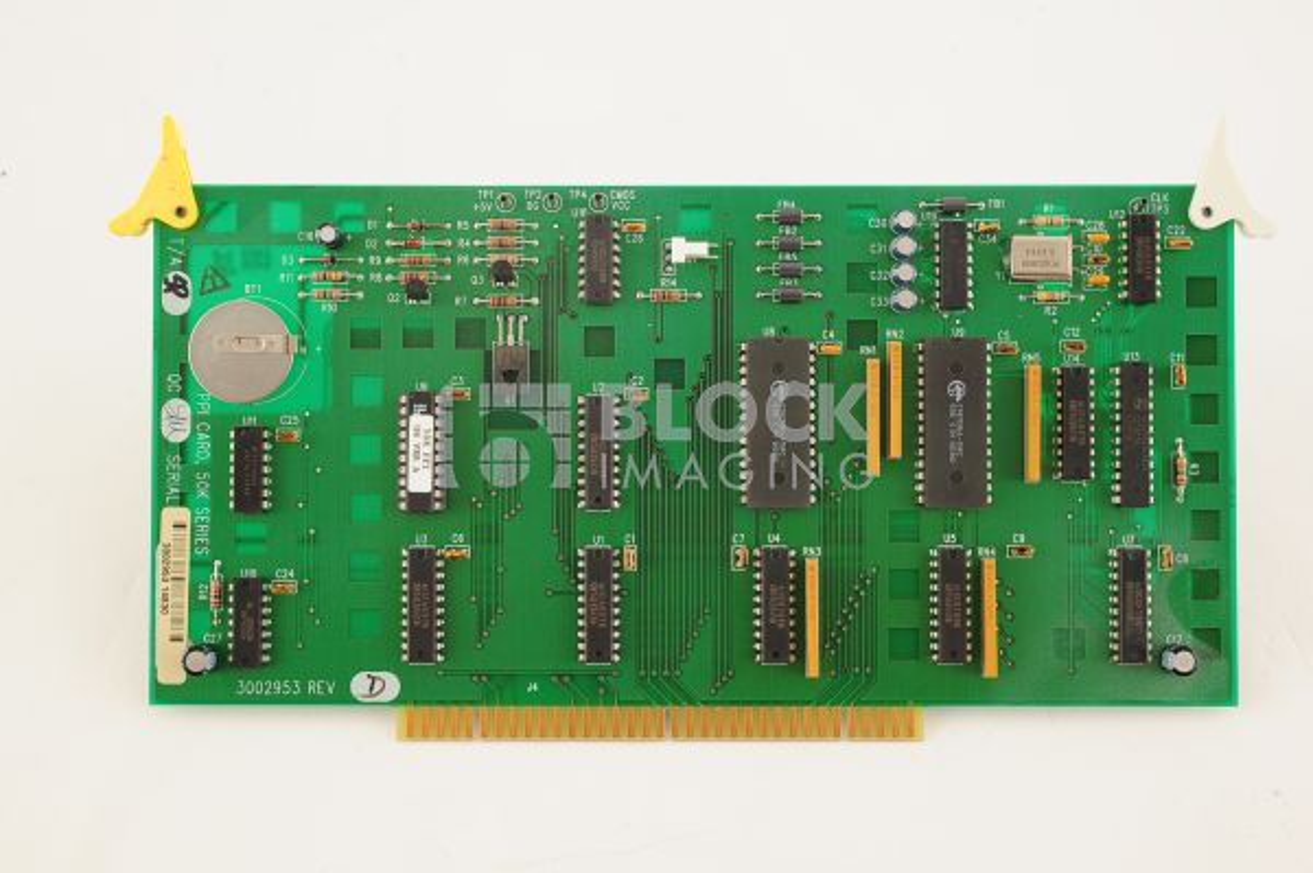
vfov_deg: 26.9
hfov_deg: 39.6
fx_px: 1822
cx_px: 656
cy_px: 436
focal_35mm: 50
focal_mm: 50
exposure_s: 1/125
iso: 1600
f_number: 10
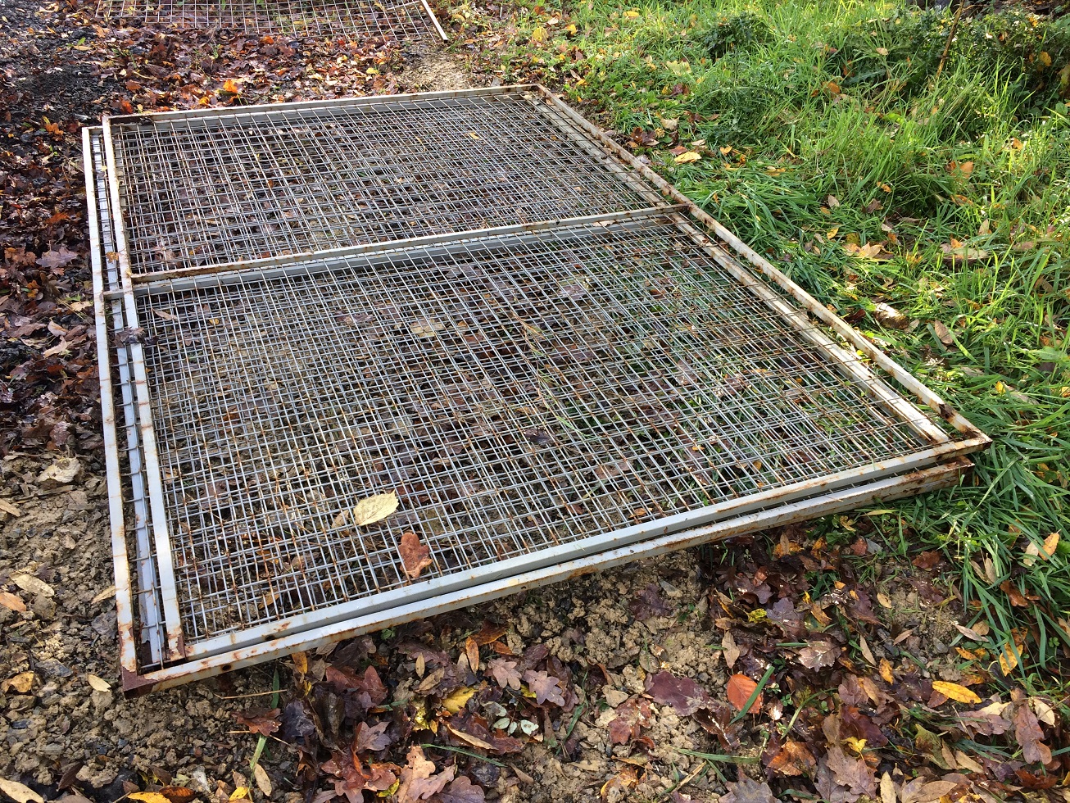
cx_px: 535
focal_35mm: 29
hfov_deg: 61.7
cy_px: 402
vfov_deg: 48.2
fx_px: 897
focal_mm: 4.15
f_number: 2.2
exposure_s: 1/114
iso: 32
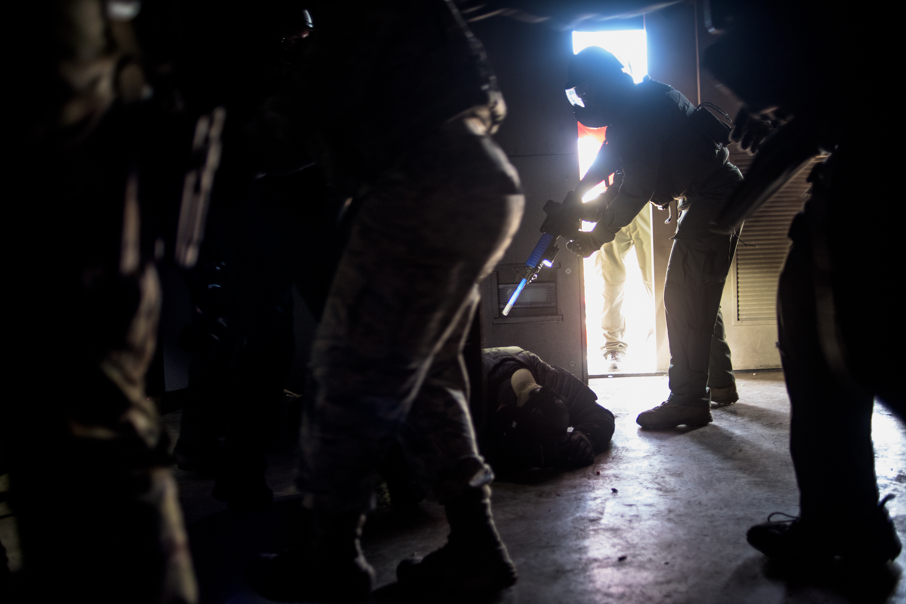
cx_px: 453
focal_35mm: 35
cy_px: 302
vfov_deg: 37.9
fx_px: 881
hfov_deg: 54.4
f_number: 2
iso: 1250
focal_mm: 35
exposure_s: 1/60
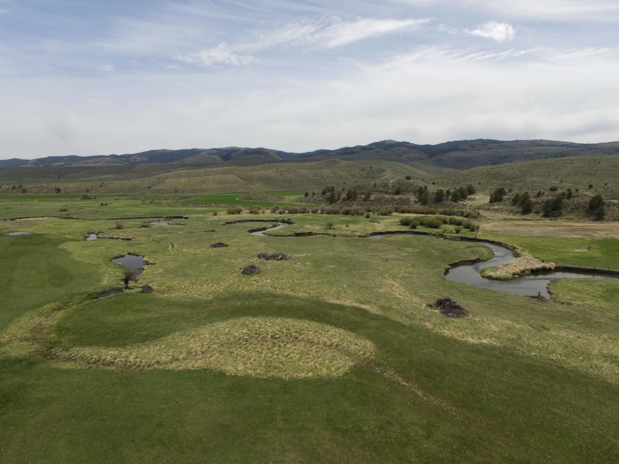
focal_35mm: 20
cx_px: 310
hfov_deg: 81.7
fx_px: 358
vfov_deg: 66.0
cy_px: 232
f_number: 2.8
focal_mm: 3.61
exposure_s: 1/619
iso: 100
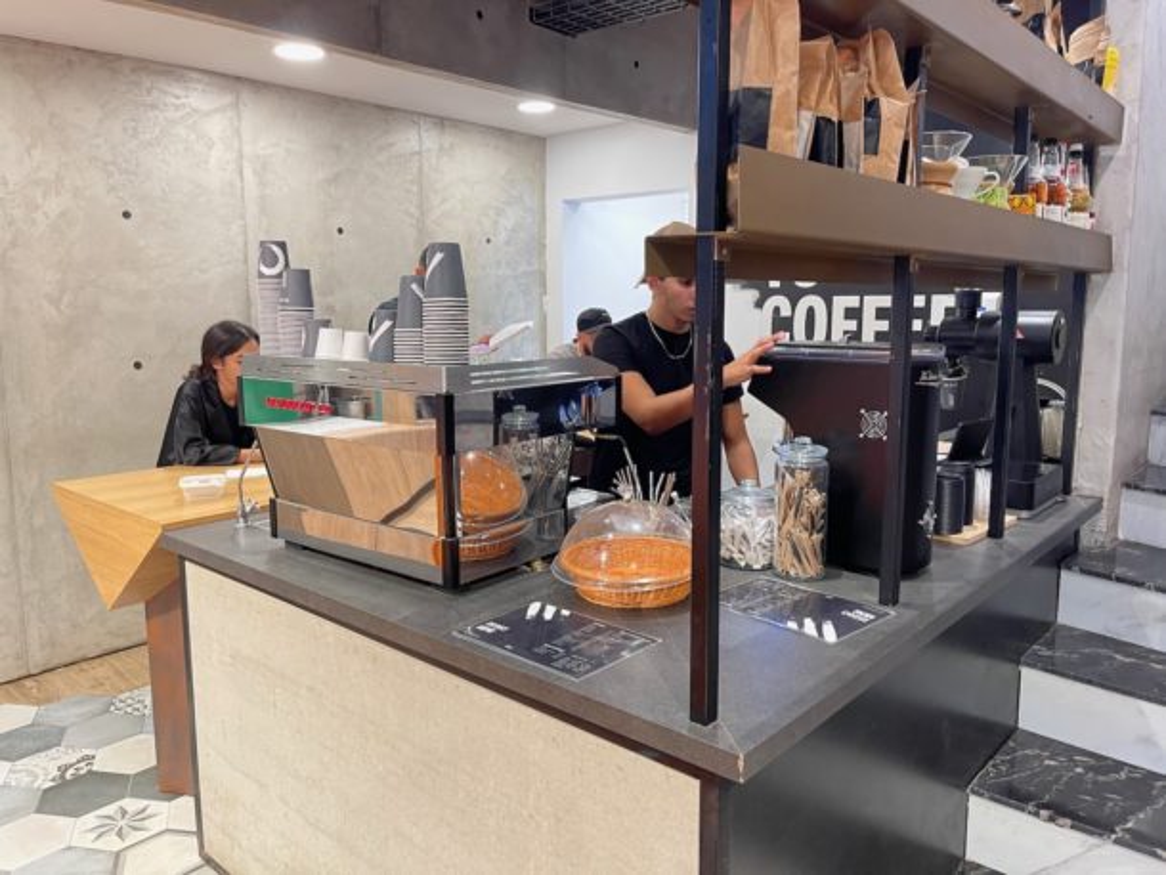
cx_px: 583
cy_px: 438
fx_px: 876
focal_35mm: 26
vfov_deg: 53.1
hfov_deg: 67.3
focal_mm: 5.1
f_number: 1.6
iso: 125
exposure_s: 1/50
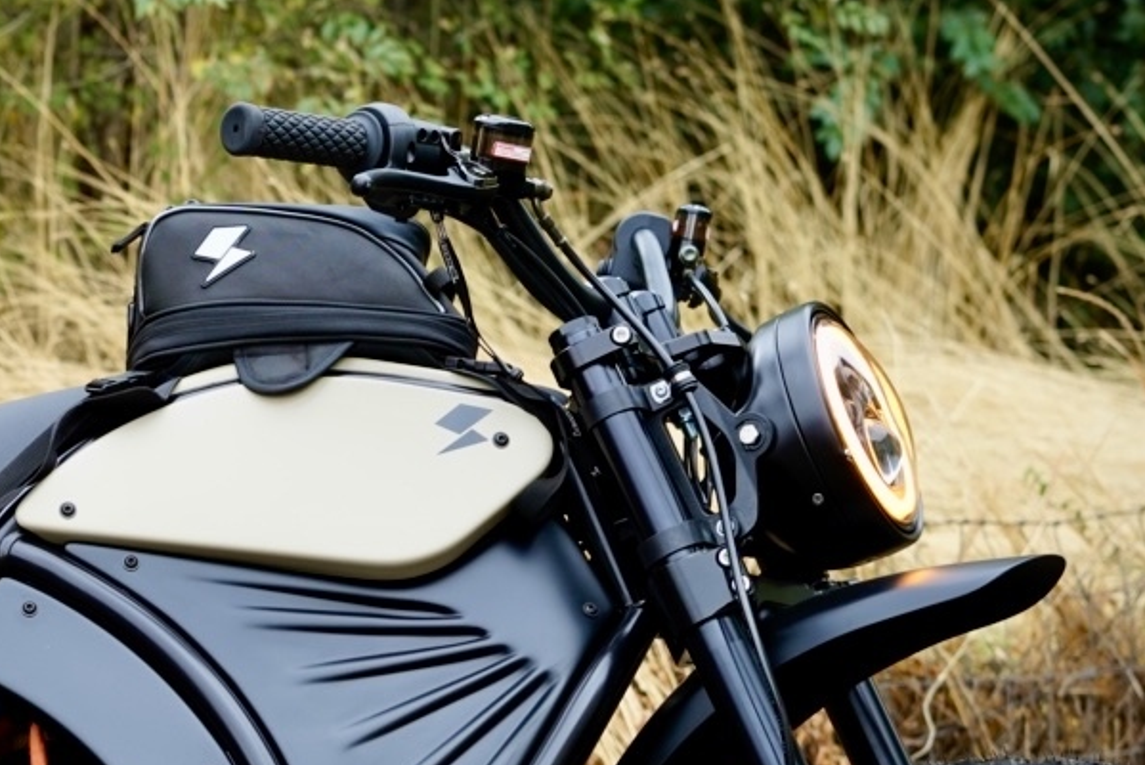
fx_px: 4296
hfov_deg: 14.9
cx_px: 2
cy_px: 717
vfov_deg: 10.1
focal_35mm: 135
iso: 320
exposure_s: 1/160
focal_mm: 50
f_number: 4
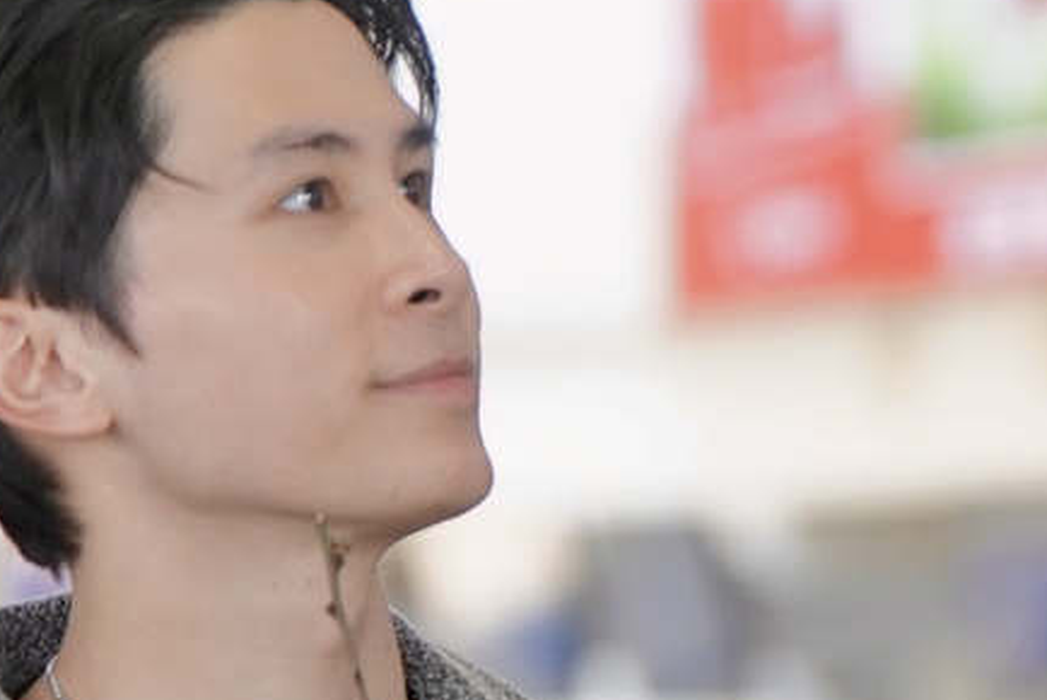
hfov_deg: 3.7
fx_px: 15948
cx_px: 1932
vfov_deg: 2.5
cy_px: 1116
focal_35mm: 548
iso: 640
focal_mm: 93
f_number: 2.8
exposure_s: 1/320
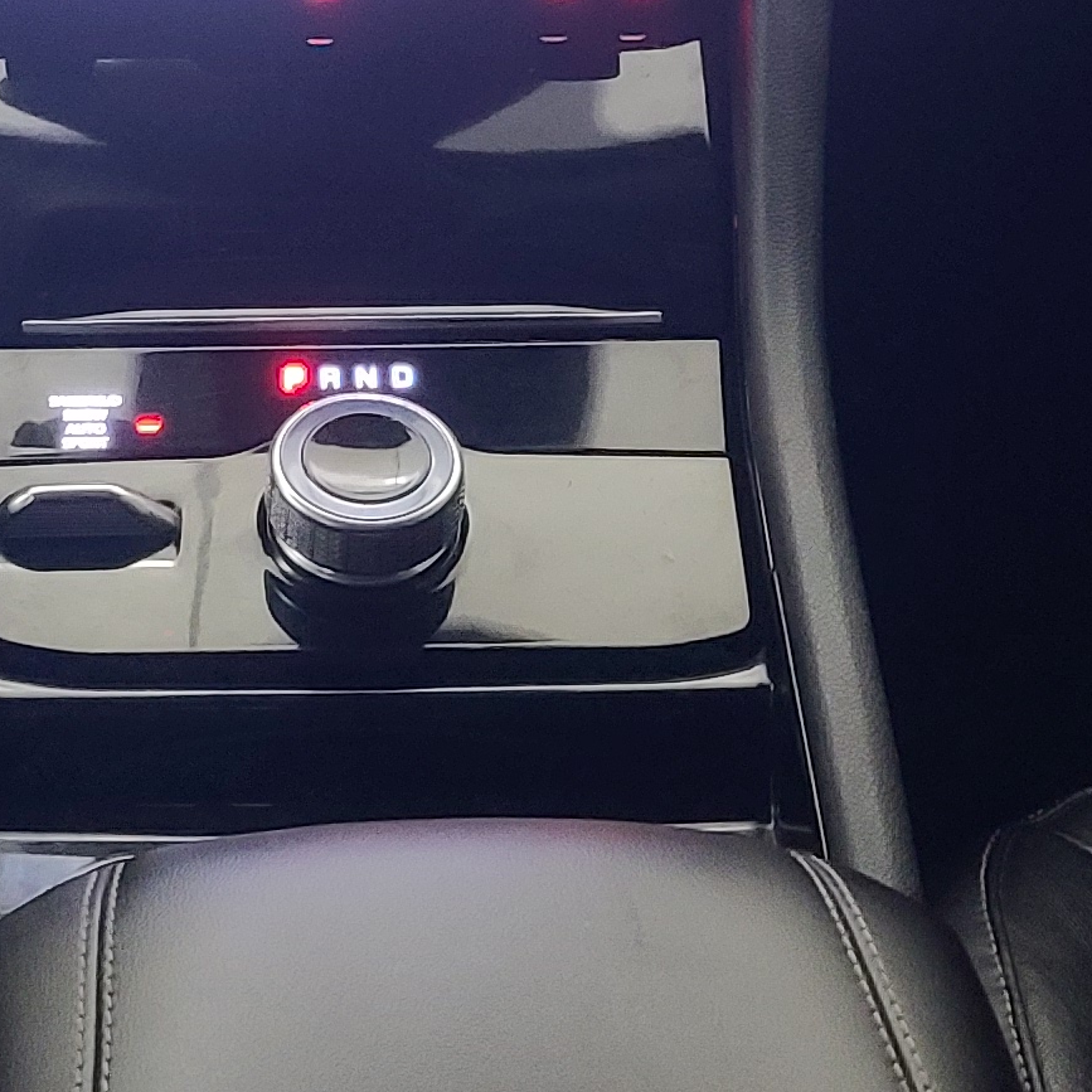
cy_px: 25
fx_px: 3640
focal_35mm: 102
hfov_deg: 16.8
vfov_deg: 16.7
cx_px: 128
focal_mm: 7
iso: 640
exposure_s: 1/40
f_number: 1.8
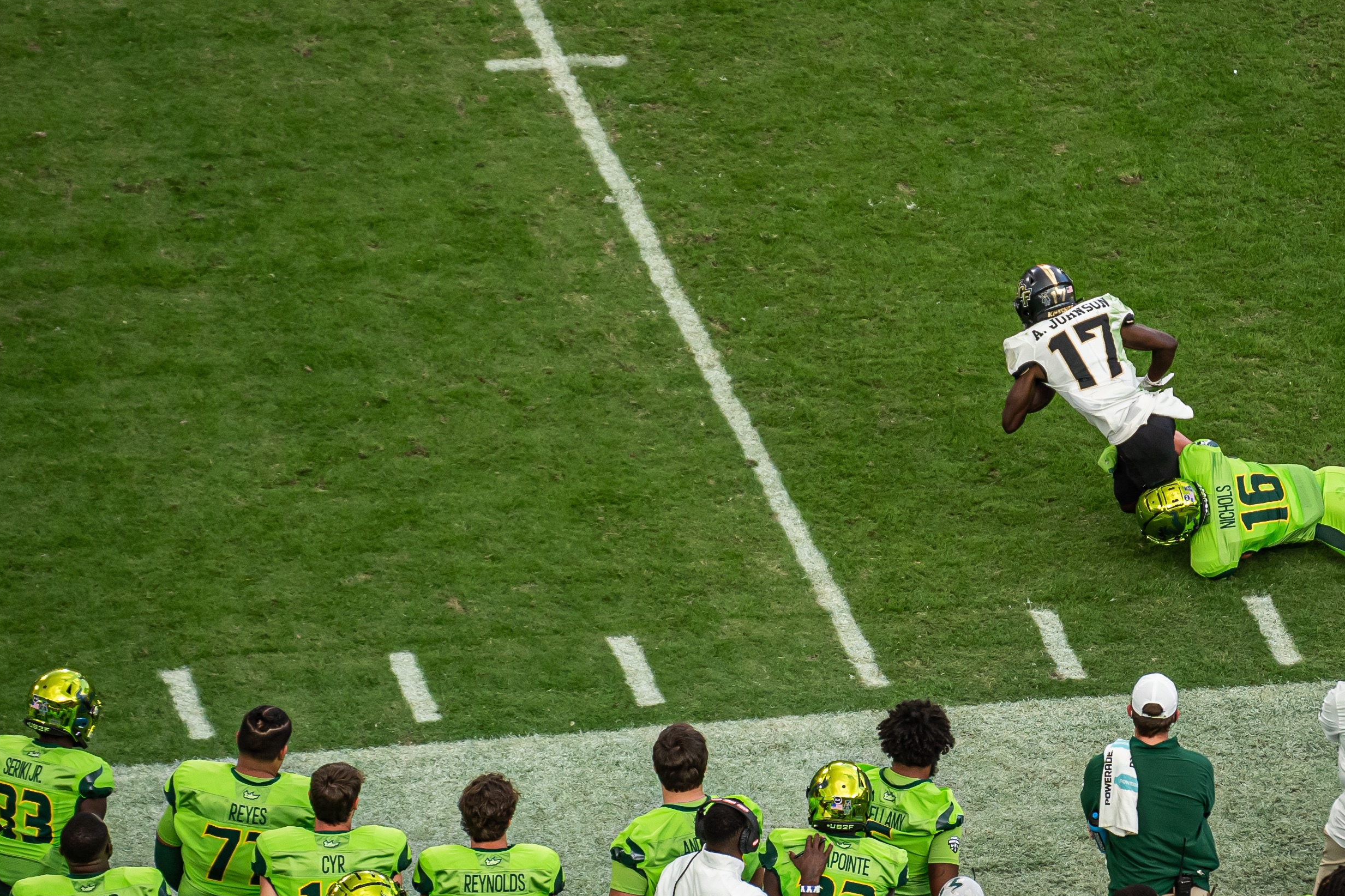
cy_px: 461
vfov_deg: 3.2
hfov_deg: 4.8
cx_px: 1022
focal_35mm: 431
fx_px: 16101
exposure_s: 1/2000
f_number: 2.8
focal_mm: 180
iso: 1000
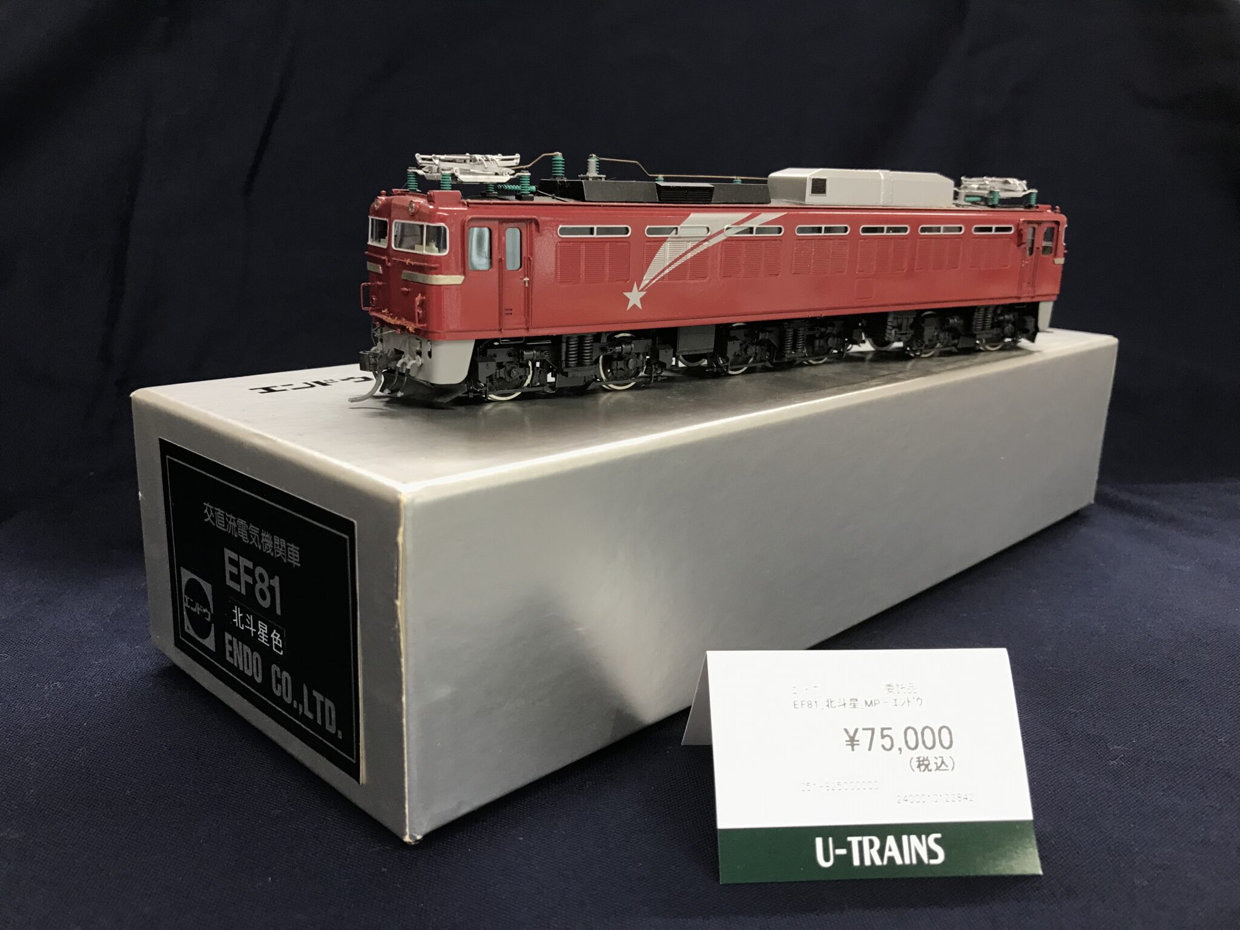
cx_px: 620
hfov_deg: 63.4
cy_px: 465
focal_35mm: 28
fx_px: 1003
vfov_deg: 49.7
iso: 32
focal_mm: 3.99
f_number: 1.8
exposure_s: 1/20
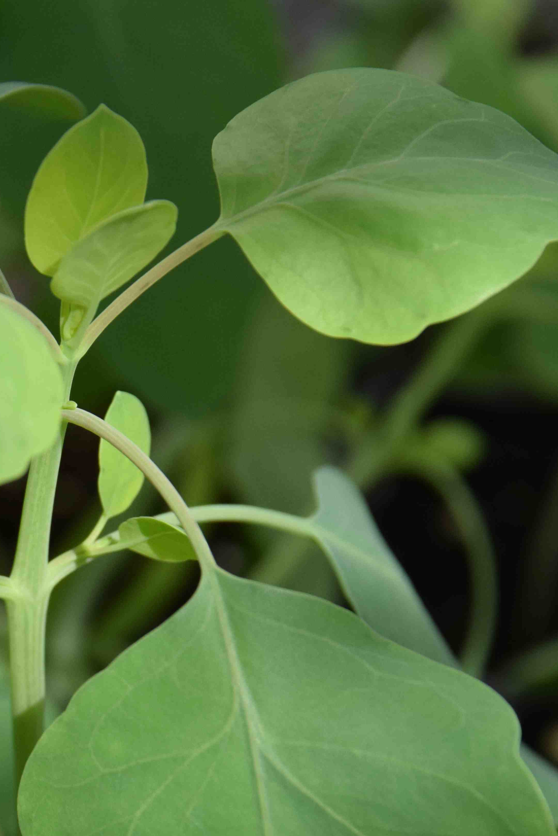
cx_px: 71
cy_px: 529
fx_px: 6440
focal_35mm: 277
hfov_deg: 5.0
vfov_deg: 7.4
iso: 800
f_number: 9
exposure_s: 1/1250
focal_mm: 100
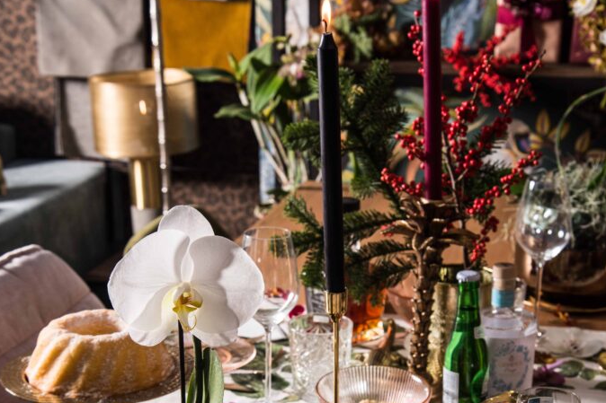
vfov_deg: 18.4
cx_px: 303
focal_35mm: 73
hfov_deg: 27.7
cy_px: 353
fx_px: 1228
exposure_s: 1/160
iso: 400
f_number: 6.3
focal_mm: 48
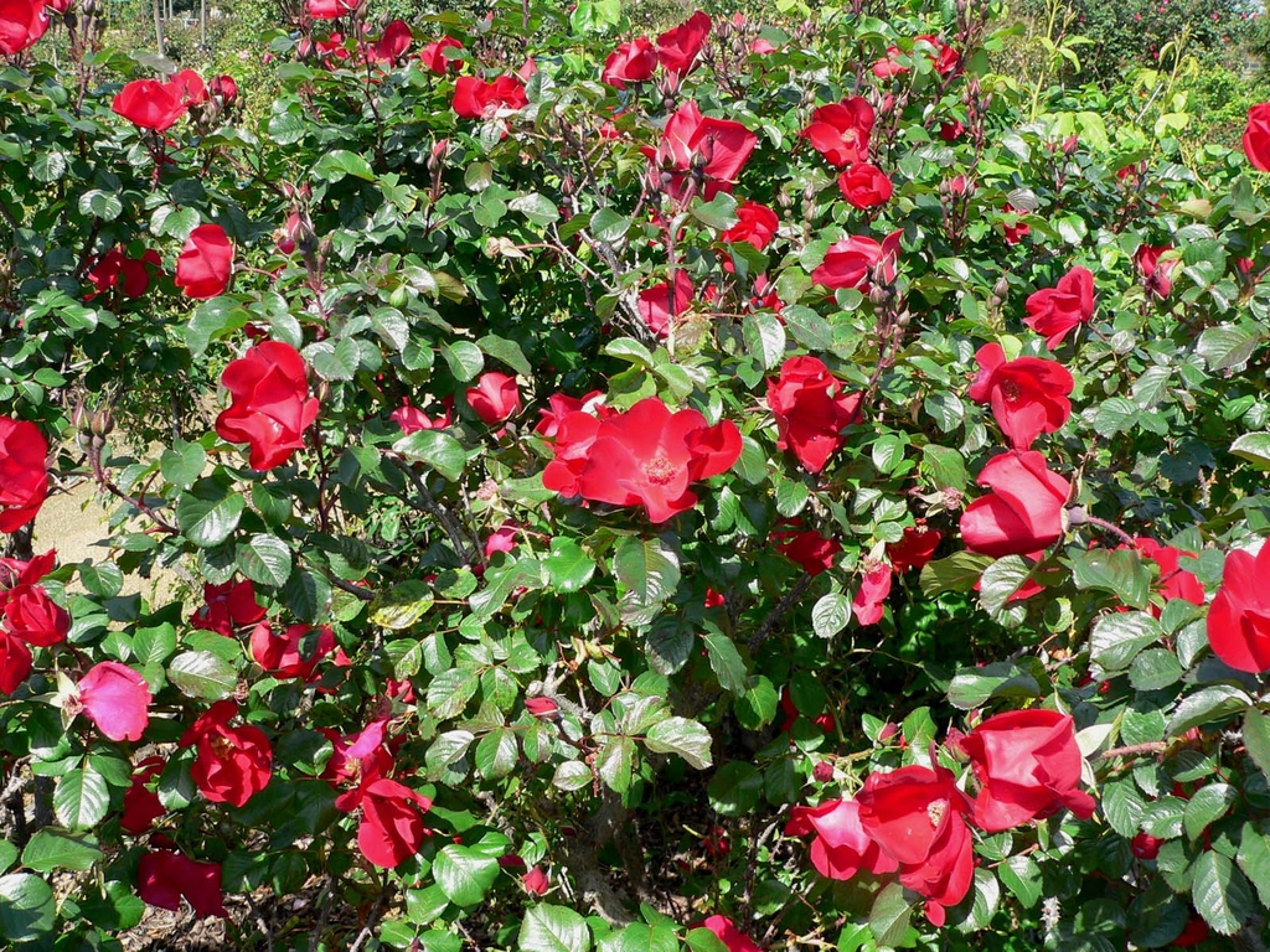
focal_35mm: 36
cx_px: 635
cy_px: 476
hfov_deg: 51.4
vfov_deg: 39.7
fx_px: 1321
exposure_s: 1/200
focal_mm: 6
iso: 80
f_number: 4
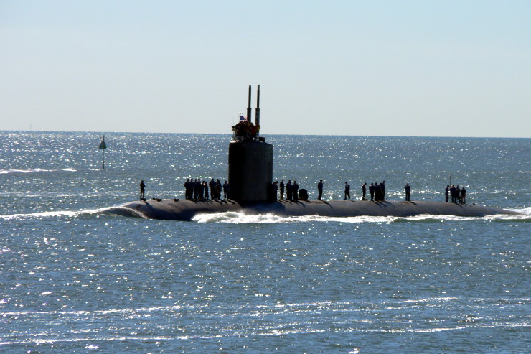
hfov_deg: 5.0
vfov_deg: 3.3
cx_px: 265
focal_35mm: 415
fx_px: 6119
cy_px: 178
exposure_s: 1/800
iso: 80
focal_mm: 66.1
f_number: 5.6
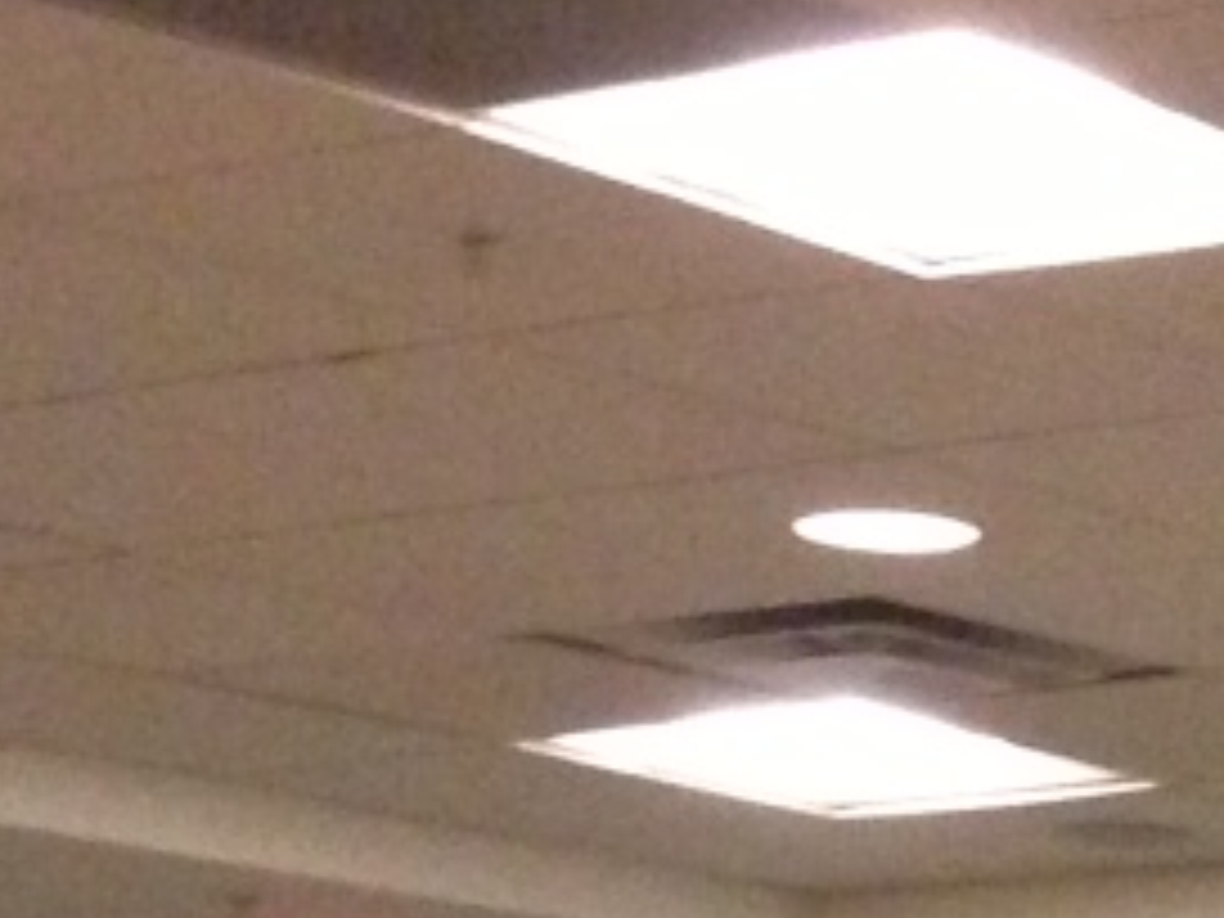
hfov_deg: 8.9
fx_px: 7001
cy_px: 2642
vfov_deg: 6.8
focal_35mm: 198
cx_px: 3118
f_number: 2.4
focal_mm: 4.13
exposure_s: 1/15
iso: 500
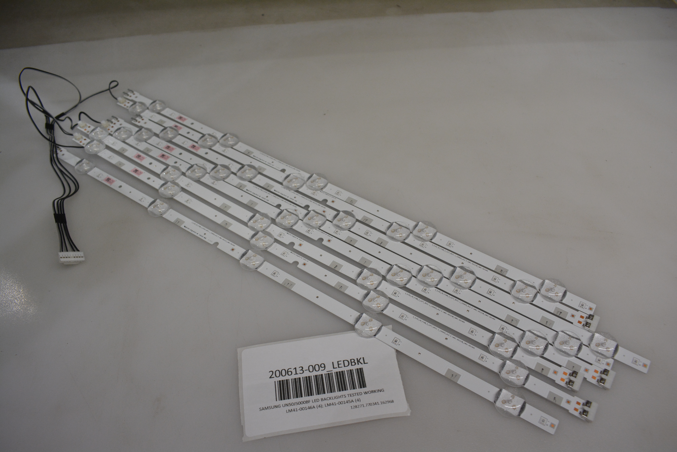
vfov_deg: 47.9
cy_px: 226
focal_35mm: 27
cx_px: 338
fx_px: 508
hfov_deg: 67.4
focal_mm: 18
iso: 1000
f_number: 7.1
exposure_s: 1/200
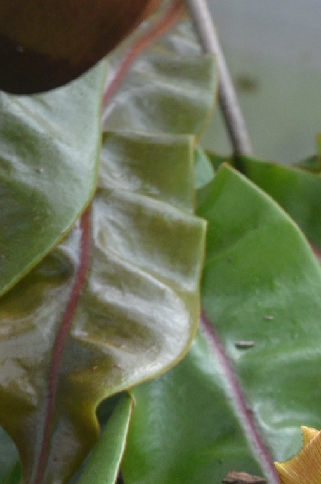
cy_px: 590
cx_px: 403
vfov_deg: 6.4
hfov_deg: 4.3
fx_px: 4286
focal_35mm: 319
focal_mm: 70
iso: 1250
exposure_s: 1/125
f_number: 4.5
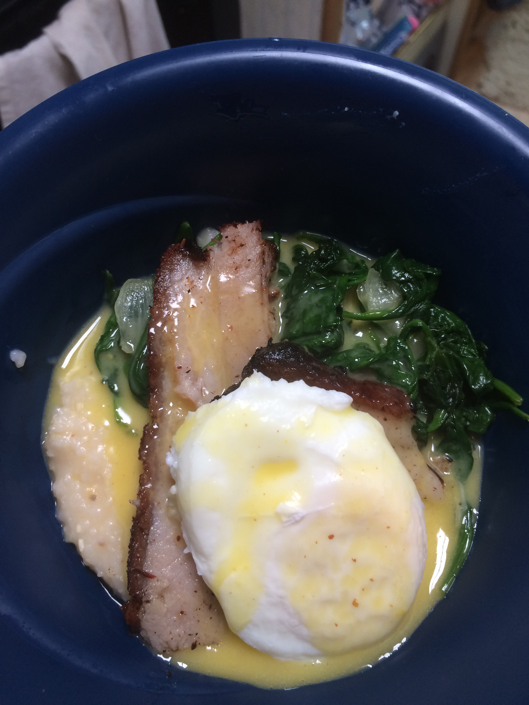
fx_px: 591
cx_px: 264
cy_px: 352
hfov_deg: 48.2
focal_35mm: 29
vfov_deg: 61.7
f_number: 2.2
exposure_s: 1/30
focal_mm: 4.15
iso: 80
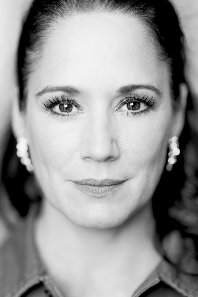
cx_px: 99
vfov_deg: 23.9
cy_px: 148
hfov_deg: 16.1
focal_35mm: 85
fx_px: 701
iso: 160
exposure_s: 1/100
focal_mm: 85
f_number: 1.4
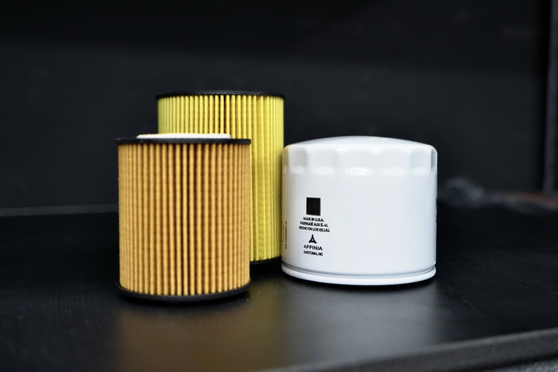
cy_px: 186
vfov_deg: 34.2
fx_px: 604
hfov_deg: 49.6
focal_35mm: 39
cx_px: 279
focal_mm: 39
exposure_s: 1/80
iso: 500
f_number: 4
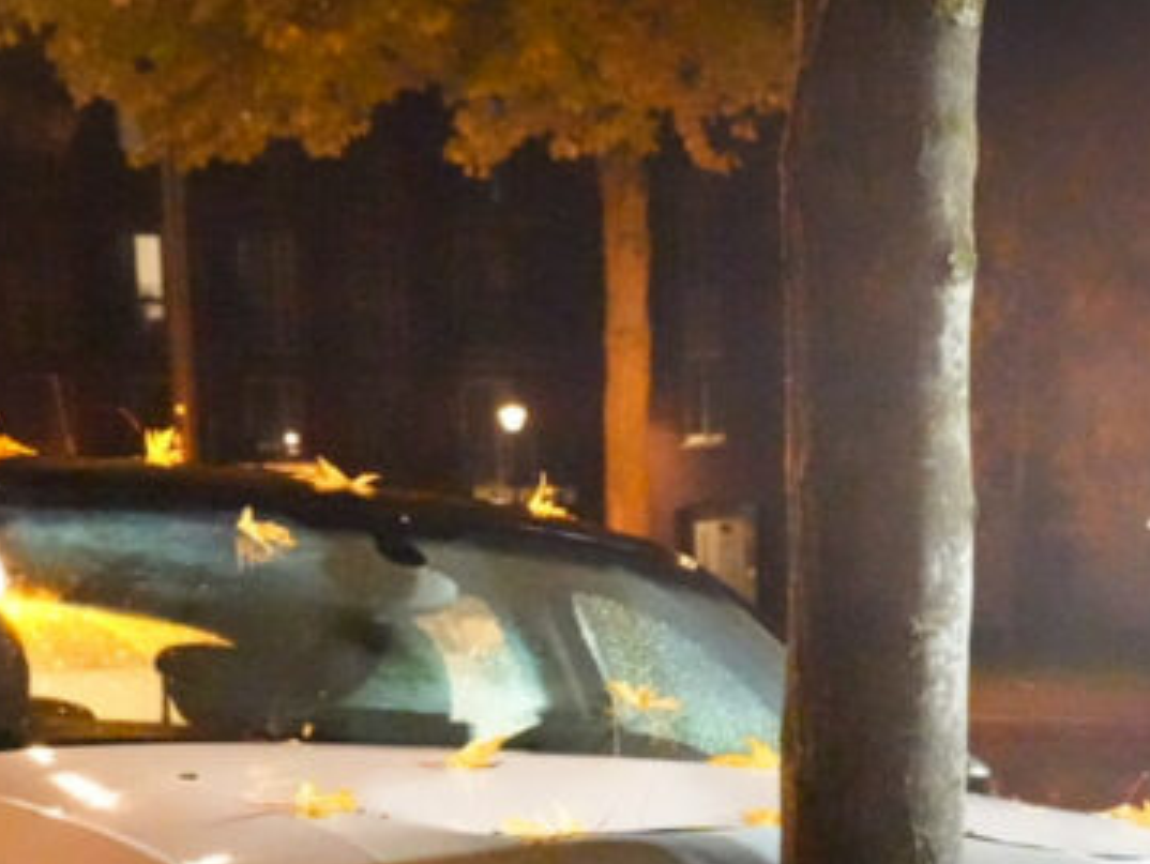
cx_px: 829
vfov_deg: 14.4
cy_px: 1095
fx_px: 3291
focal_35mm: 99
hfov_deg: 19.7
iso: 51200
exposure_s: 1/125
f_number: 6.3
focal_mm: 36
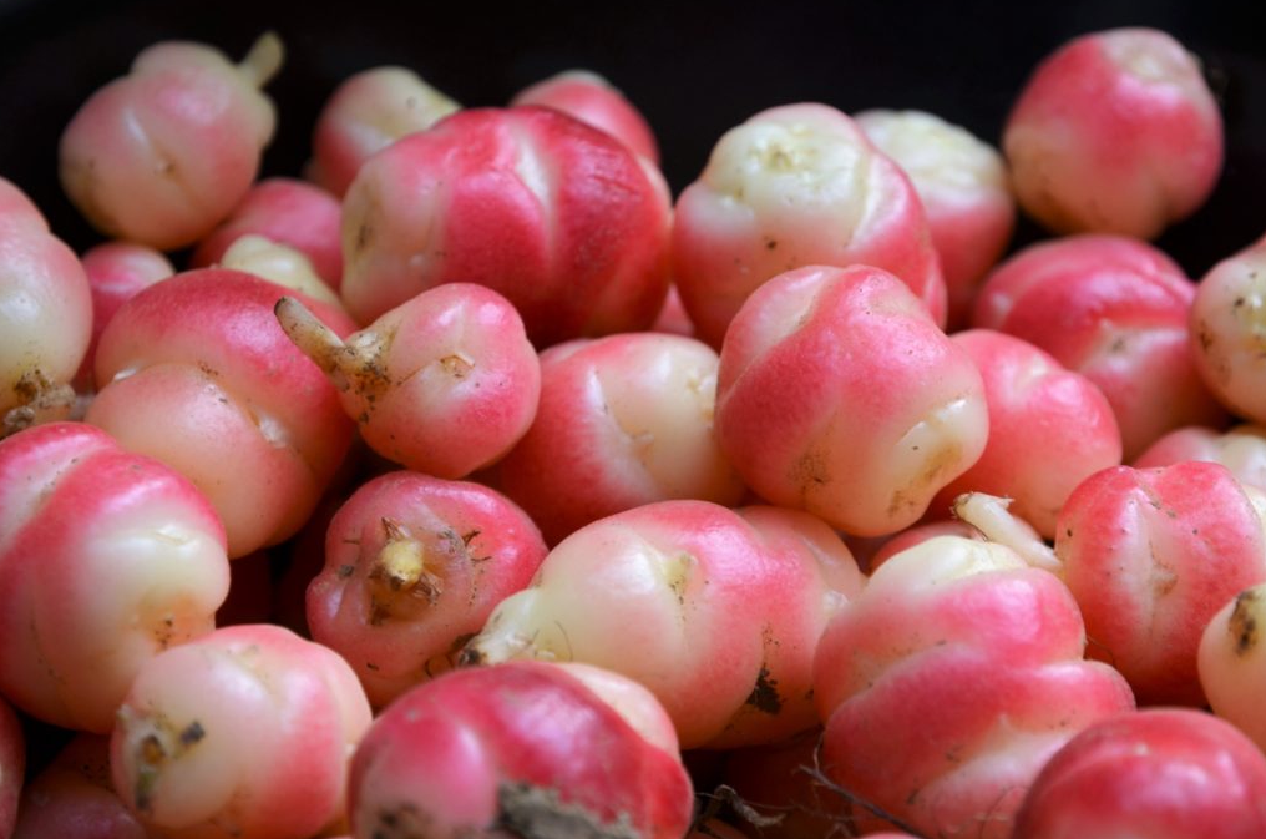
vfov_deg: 9.0
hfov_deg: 13.6
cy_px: 405
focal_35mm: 152
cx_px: 689
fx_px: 5320
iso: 200
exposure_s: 1/125
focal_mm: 85
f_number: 5.6
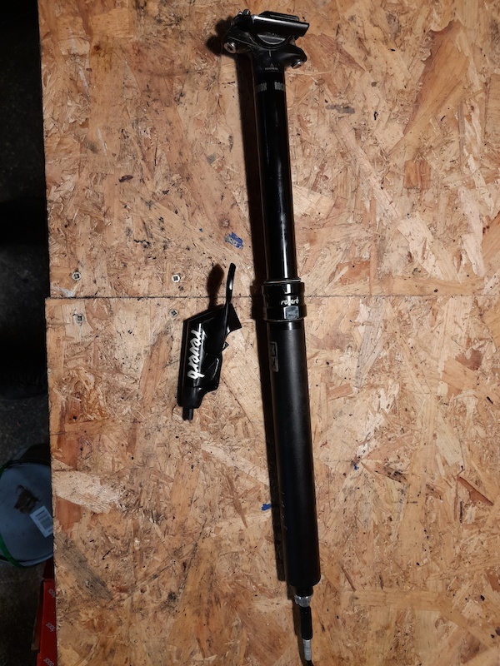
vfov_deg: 69.4
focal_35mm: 25
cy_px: 333
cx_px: 250
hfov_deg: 54.9
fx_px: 481
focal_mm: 4.6
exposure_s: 1/60
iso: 200
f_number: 2
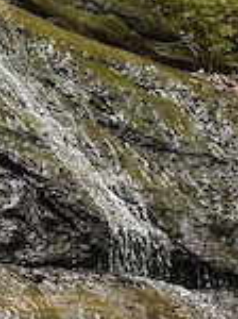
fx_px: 1278
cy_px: 425
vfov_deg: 13.6
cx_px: -397
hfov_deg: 9.2
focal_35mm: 139
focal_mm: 5.1
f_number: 1.6
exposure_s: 1/122
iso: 100
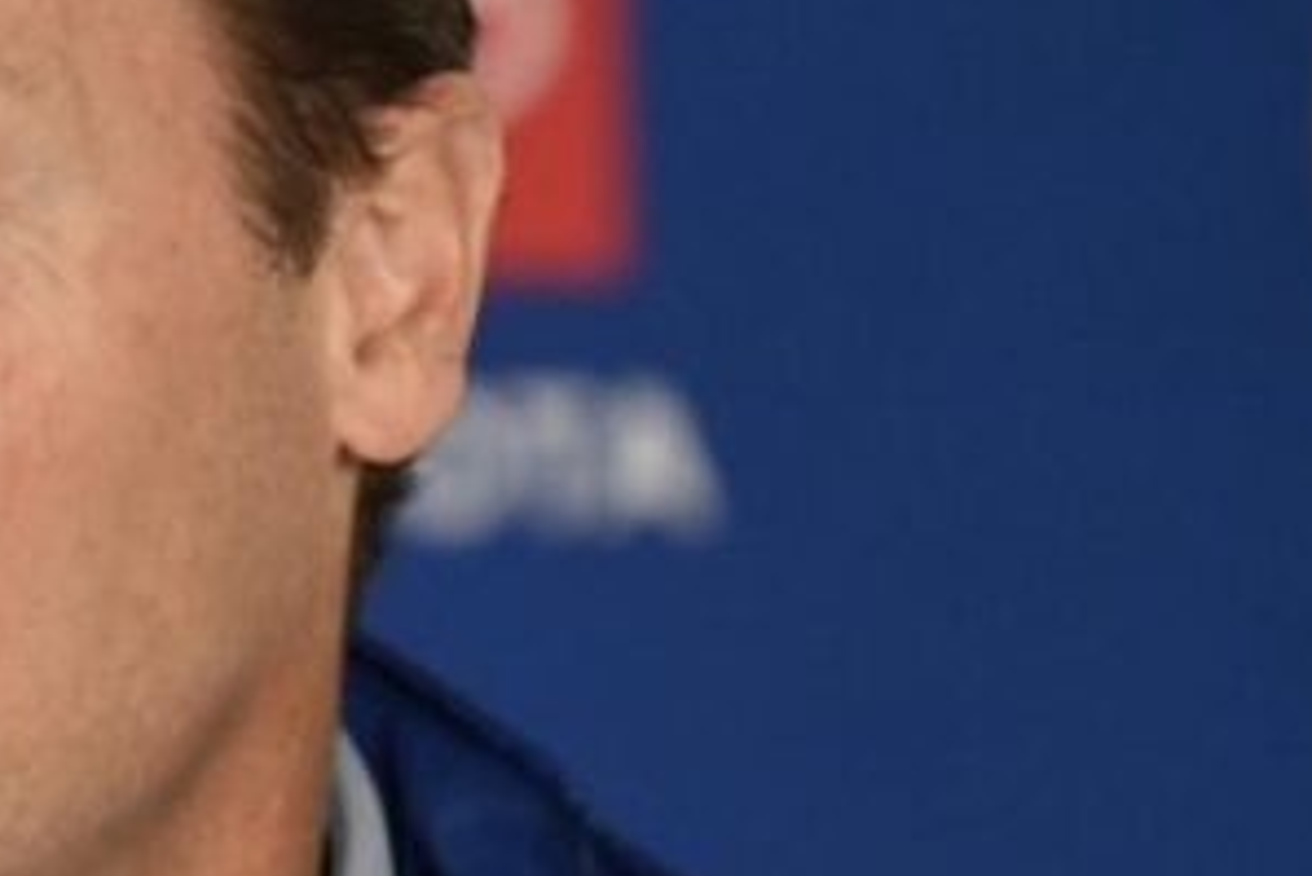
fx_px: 18777
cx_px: -181
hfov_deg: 4.0
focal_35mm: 515
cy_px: 489
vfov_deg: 2.7
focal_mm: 200
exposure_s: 1/800
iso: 5000
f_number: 2.8
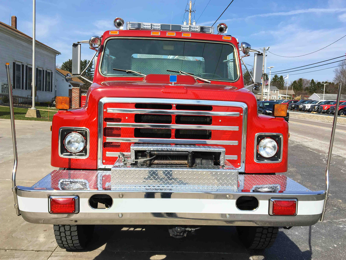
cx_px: 173
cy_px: 130
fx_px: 290
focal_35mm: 29
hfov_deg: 61.7
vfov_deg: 48.2
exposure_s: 1/1700
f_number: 2.2
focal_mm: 4.15
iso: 25
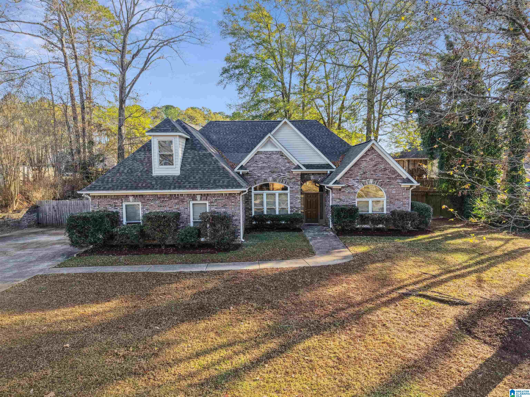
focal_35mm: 24
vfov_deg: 56.8
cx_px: 265
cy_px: 198
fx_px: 367
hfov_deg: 71.6
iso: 400
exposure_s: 1/640
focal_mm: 8.7
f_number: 1.8
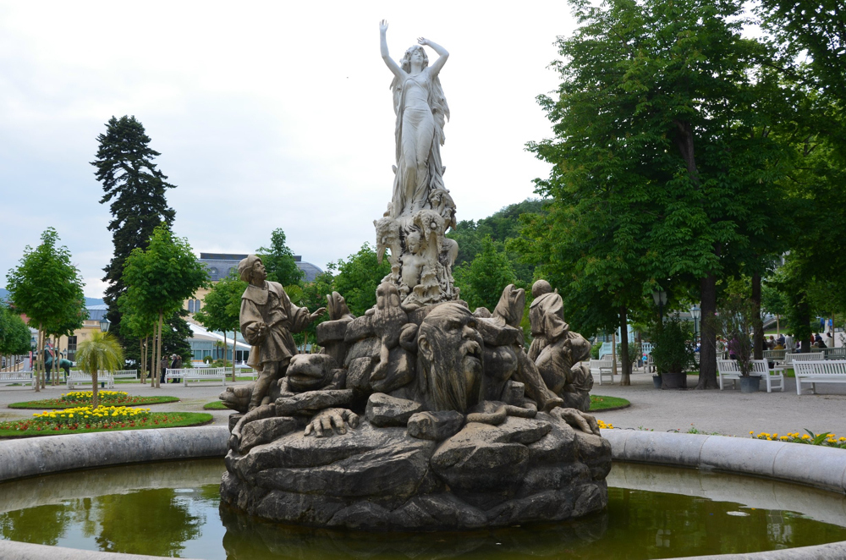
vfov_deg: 39.8
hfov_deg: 57.3
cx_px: 423
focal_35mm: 33
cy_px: 280
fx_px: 774
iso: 100
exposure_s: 1/160
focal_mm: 22
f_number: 6.3
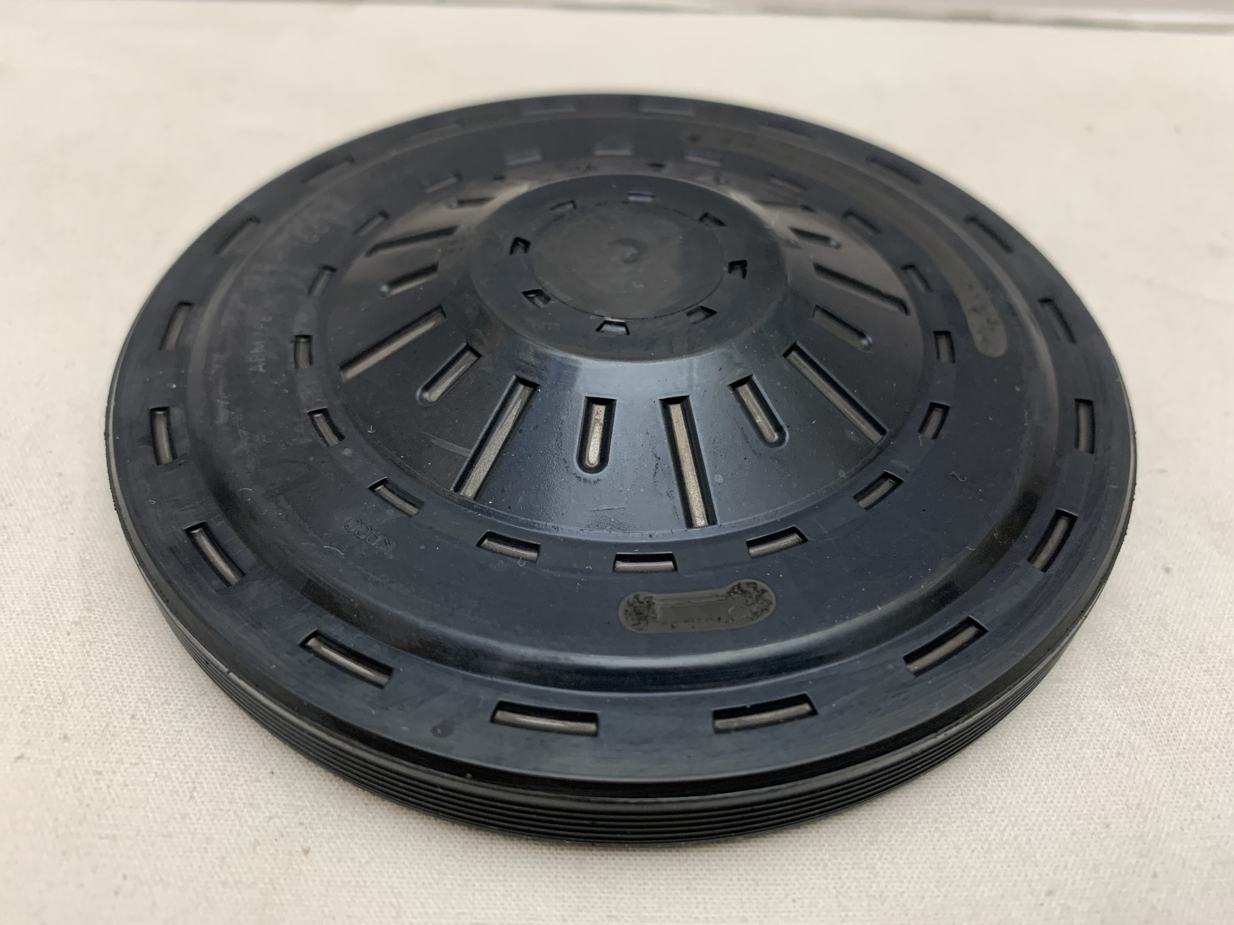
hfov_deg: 67.3
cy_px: 462
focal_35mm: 26
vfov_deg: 53.1
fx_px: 927
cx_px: 617
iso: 250
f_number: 1.8
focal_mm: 4.25
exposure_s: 1/50
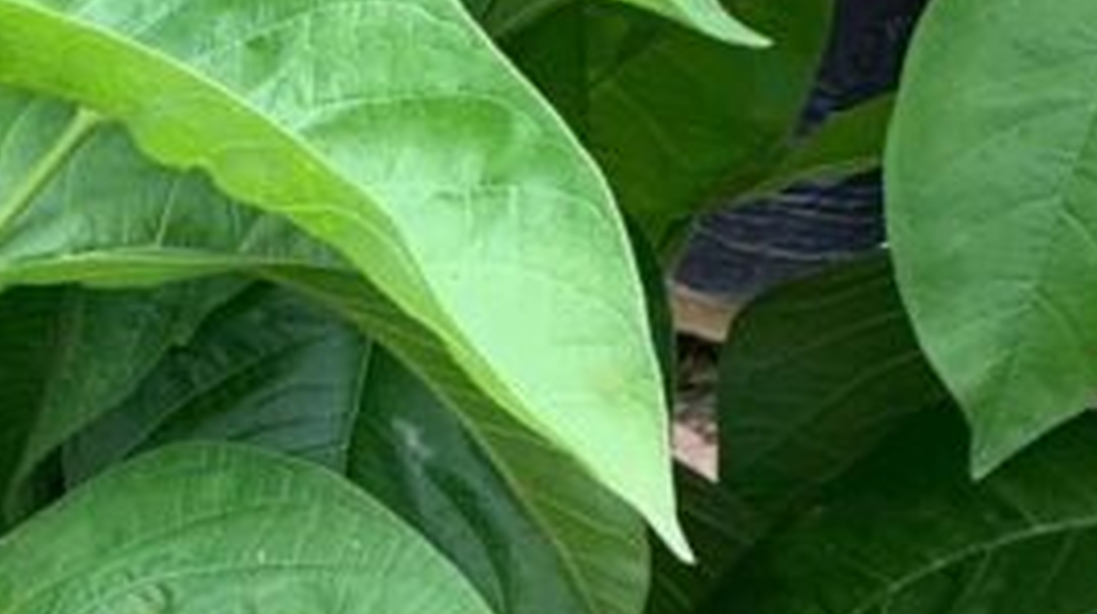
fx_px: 3720
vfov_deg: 9.3
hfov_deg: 14.7
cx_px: -862
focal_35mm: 128
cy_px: 750
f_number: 1.8
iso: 32
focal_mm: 4.25
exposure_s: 1/121
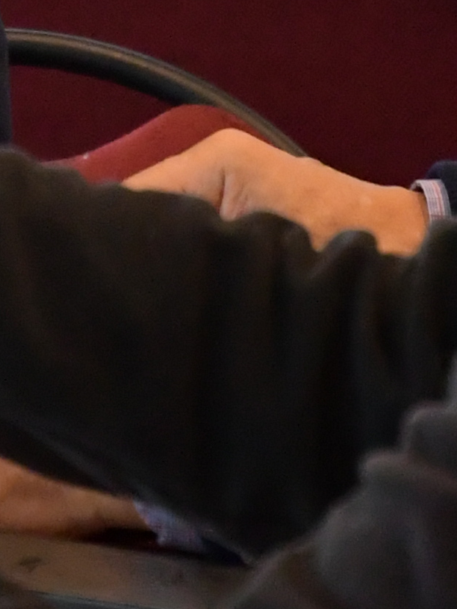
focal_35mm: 627
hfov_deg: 2.4
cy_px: -608
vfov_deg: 3.1
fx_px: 11037
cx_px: -51
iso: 2800
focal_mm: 65
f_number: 4
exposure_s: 1/250
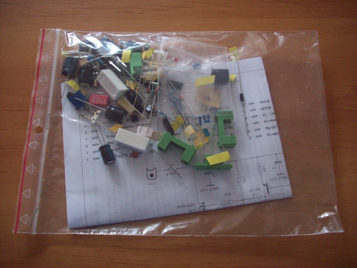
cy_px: 134
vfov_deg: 38.7
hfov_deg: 50.1
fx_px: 382
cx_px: 178
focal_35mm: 37
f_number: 2.8
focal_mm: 6.2
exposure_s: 1/35.6
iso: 160
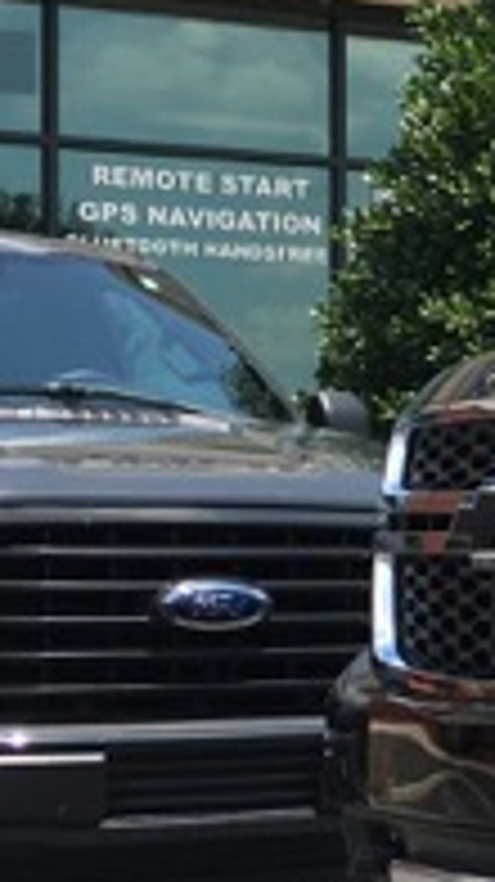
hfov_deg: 8.6
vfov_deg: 16.6
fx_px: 3015
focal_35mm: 129
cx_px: 1174
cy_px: 428
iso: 25
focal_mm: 4.15
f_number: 2.2
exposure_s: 1/1099
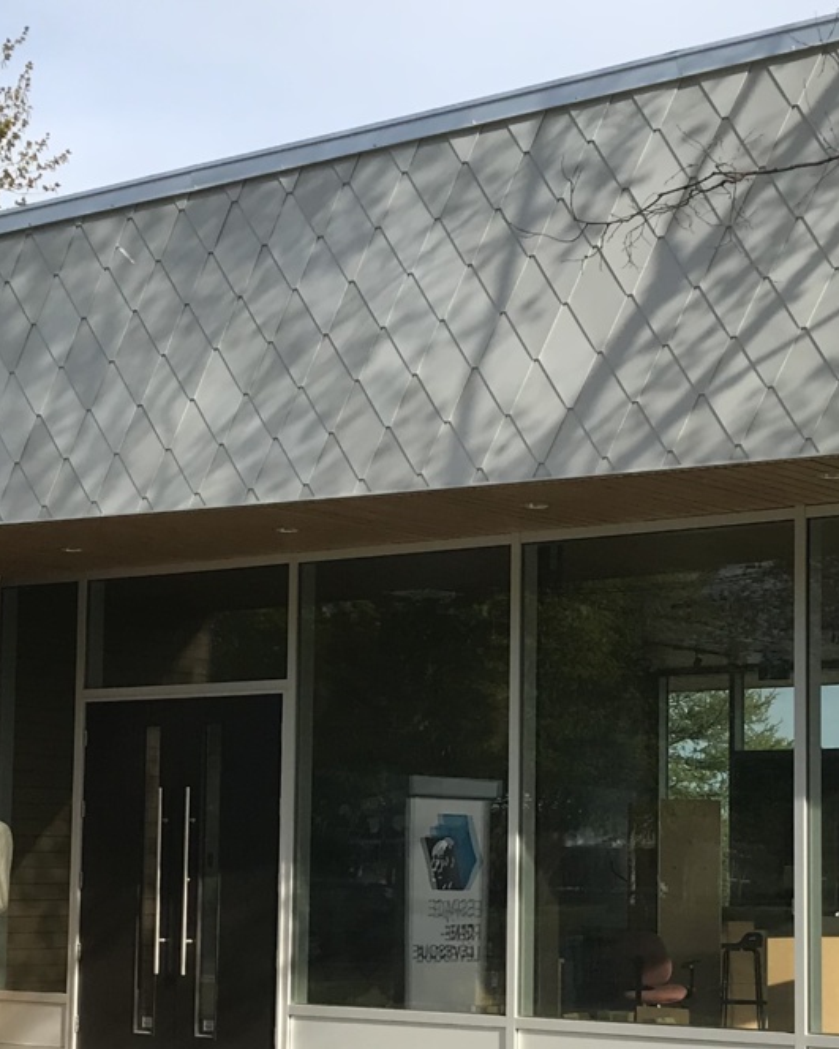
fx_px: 2453
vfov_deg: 24.0
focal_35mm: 79
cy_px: 695
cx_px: 449
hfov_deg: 19.4
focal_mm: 3.99
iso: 20
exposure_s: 1/1597
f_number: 1.8
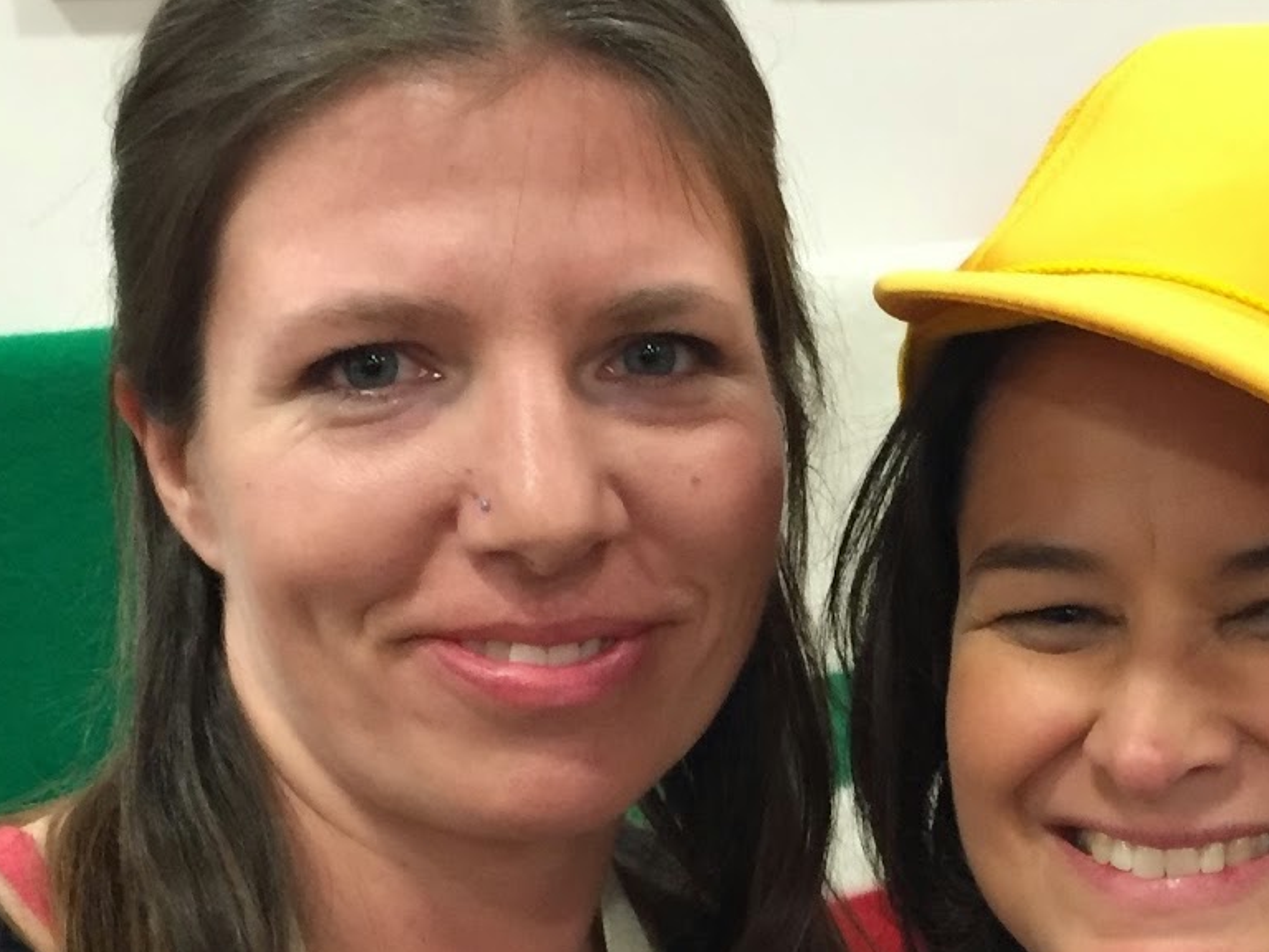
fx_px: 2126
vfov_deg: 24.8
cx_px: 879
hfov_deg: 32.9
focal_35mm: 58
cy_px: 760
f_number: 2.2
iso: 160
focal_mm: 4.15
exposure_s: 1/30
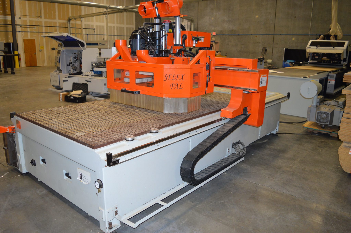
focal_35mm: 27
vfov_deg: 47.9
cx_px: 176
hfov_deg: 67.4
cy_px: 116
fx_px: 263
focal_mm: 18
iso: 400
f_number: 4
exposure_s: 1/60
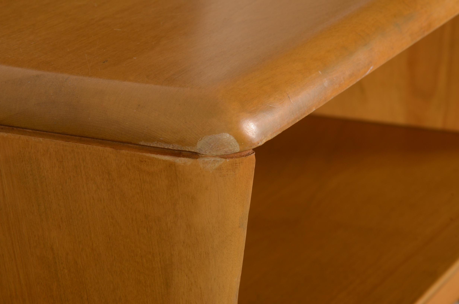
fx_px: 2004
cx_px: 230
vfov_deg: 8.7
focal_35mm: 158
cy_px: 152
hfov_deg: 13.1
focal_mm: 105
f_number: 18
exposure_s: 1/100
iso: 125
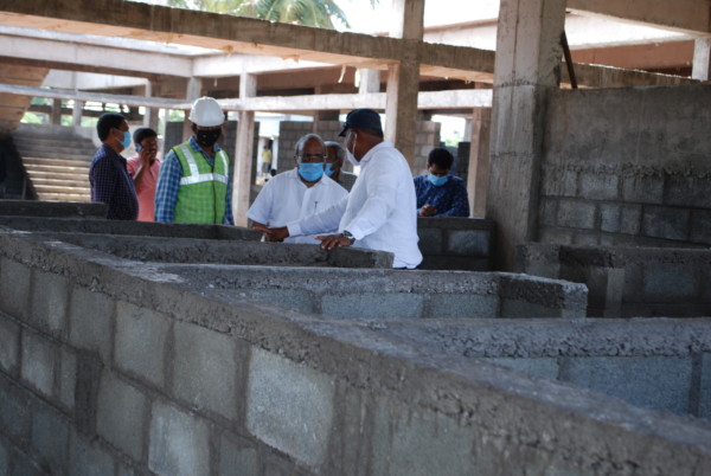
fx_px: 1187
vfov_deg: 22.7
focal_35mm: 60
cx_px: 356
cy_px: 238
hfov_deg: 33.4
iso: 200
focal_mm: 40
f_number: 5.3
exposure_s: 1/100
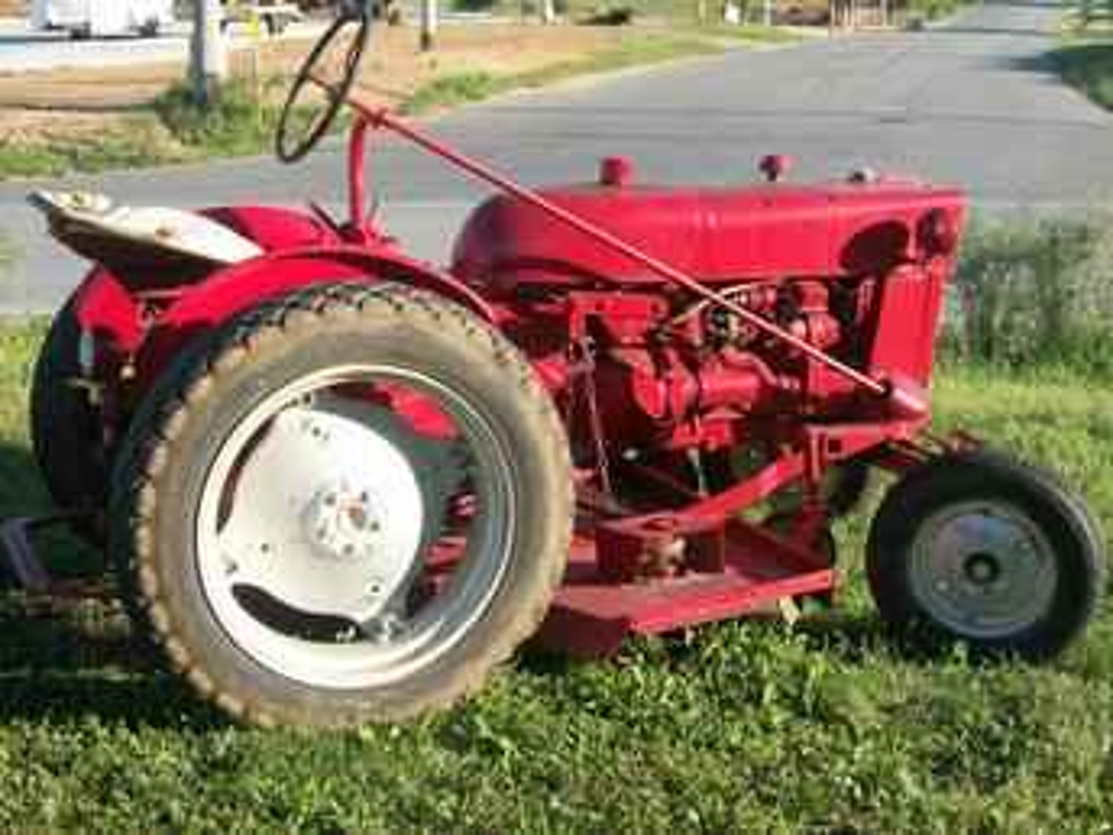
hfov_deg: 31.2
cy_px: 418
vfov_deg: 23.7
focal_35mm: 62
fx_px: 1993
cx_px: 556
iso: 80
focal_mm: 11
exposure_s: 1/320
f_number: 4.1
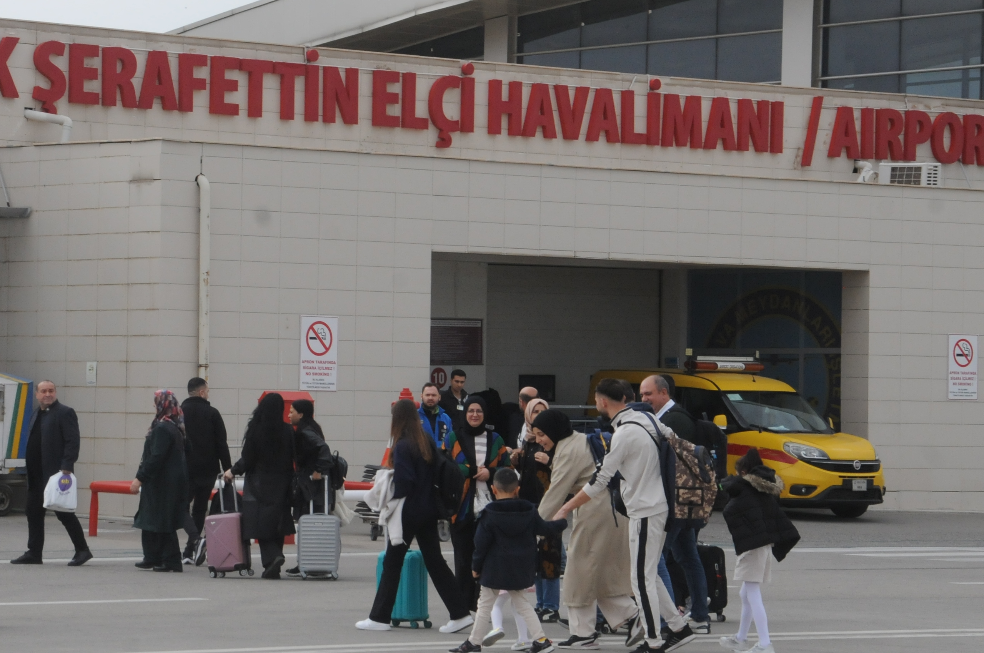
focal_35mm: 181
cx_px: 260
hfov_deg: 11.3
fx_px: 4941
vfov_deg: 7.6
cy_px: 317
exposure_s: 1/500
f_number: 11
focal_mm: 72
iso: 800
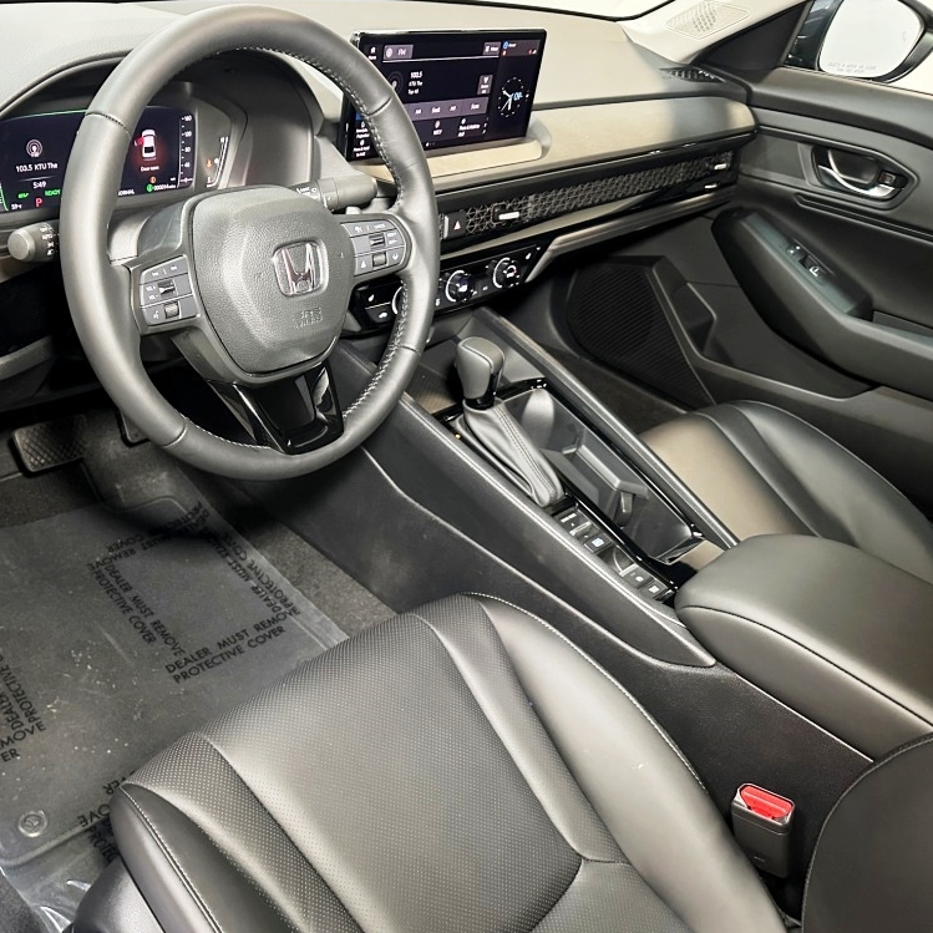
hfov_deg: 54.4
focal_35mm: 29
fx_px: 884
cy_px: 470
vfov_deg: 55.6
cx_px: 301
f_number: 1.78
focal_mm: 6.86
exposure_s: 1/30
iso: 1000
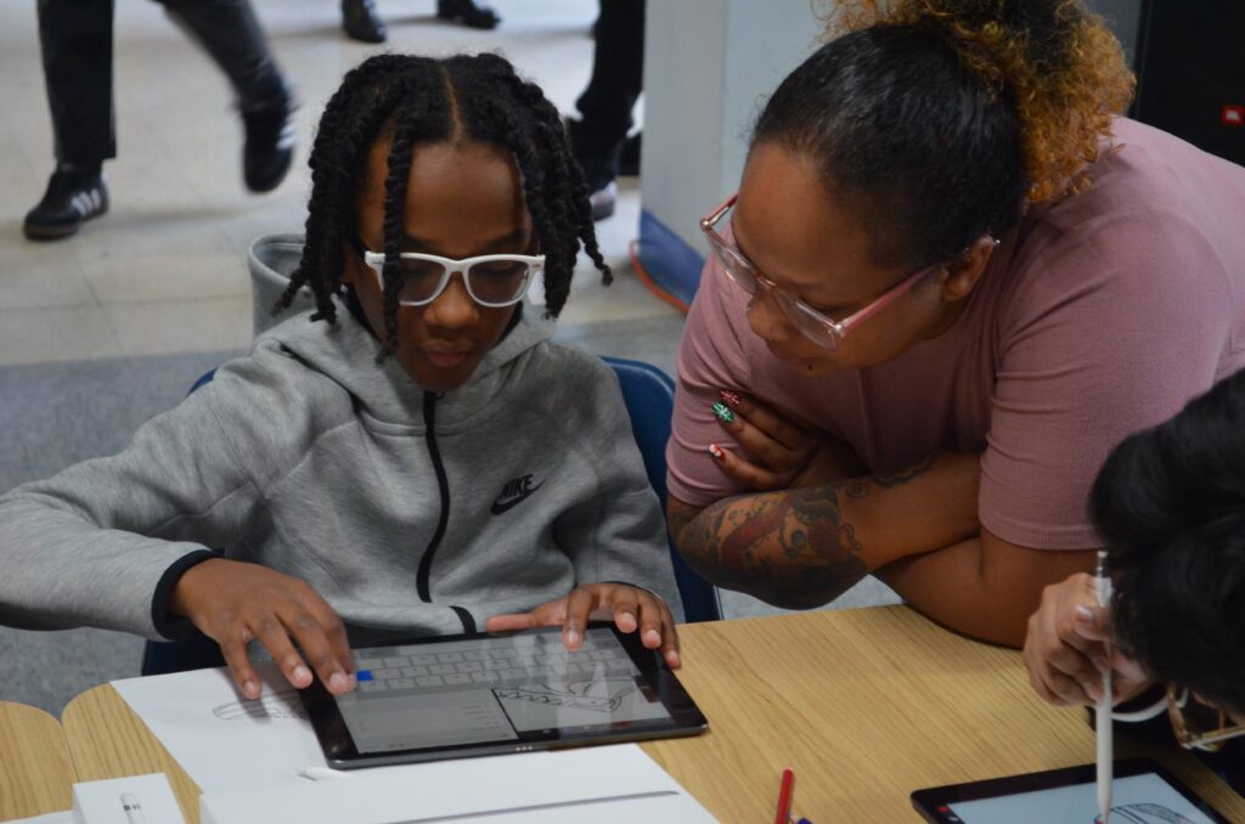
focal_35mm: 82
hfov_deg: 24.7
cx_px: 622
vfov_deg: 16.5
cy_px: 412
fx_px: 2847
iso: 1600
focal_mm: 55
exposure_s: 1/40
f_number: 5.6
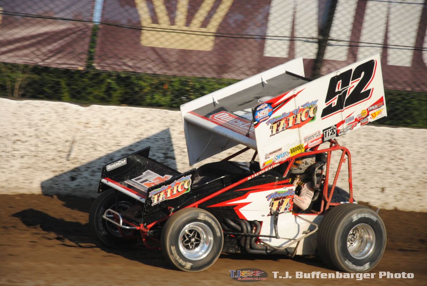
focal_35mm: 158
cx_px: 214
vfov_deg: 8.7
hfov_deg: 13.0
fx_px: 1870
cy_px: 143
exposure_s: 1/1000
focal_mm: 105
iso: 400
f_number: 6.3
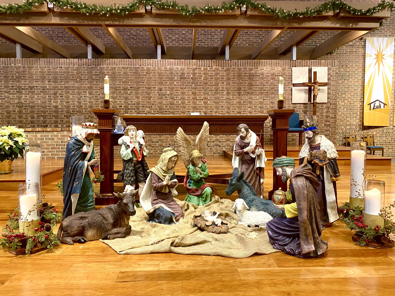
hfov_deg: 67.3
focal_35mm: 26
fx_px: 297
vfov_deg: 53.1
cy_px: 148
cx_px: 198
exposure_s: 1/60
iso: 160
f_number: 1.8
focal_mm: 4.25
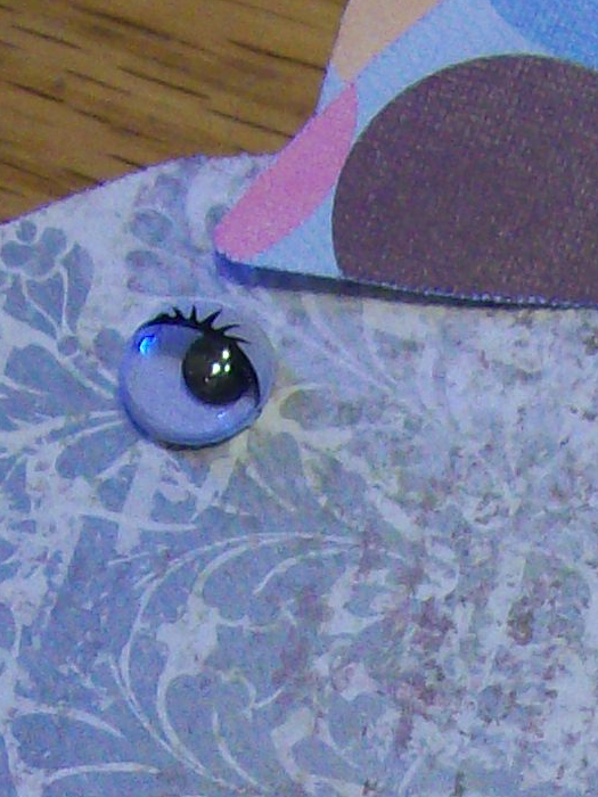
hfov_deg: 9.3
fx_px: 3639
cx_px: 650
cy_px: 1069
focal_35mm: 158
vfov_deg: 12.1
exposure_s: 1/32
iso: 144
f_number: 2.7
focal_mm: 6
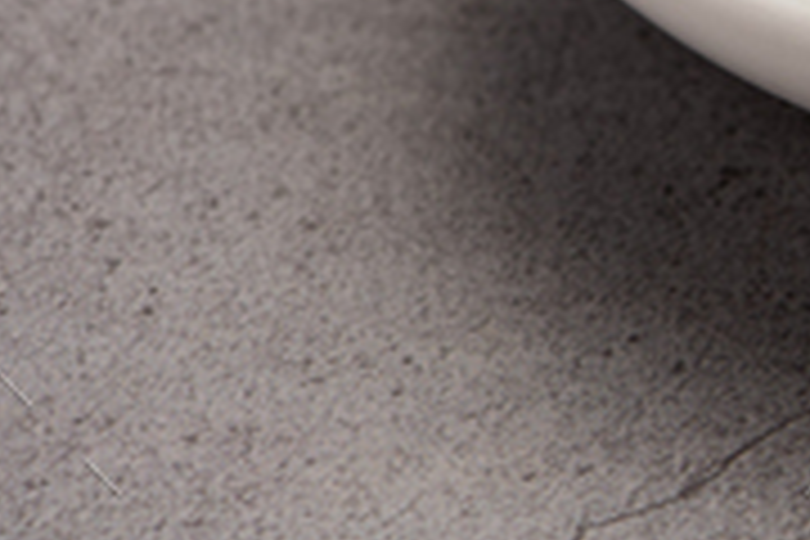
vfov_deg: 6.9
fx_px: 4432
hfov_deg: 10.2
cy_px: -302
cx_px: 1116
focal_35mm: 197
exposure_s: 1/125
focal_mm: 60
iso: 100
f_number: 9
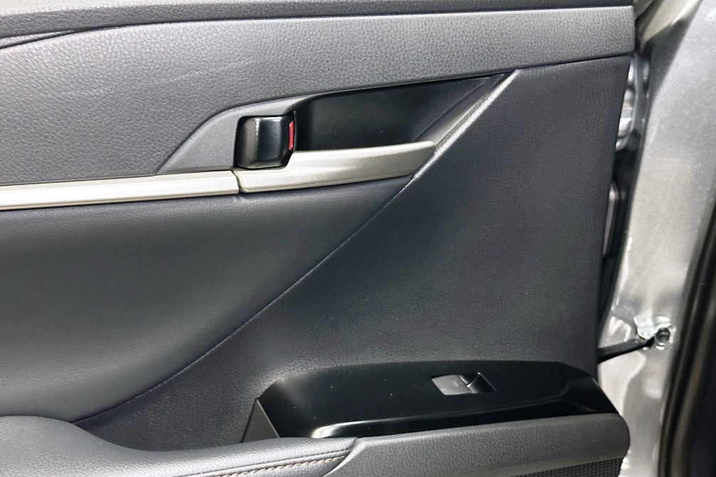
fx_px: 1014
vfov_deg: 26.5
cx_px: 364
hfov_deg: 38.9
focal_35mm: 51
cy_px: 256
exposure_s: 1/24
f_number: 1.78
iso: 640
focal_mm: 6.86
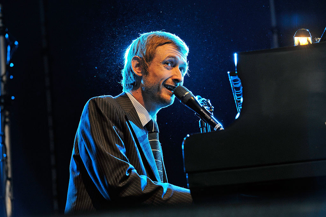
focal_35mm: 175
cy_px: 108
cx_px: 163
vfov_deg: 7.8
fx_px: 1583
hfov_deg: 11.8
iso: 1600
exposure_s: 1/200
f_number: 6.3
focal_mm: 175
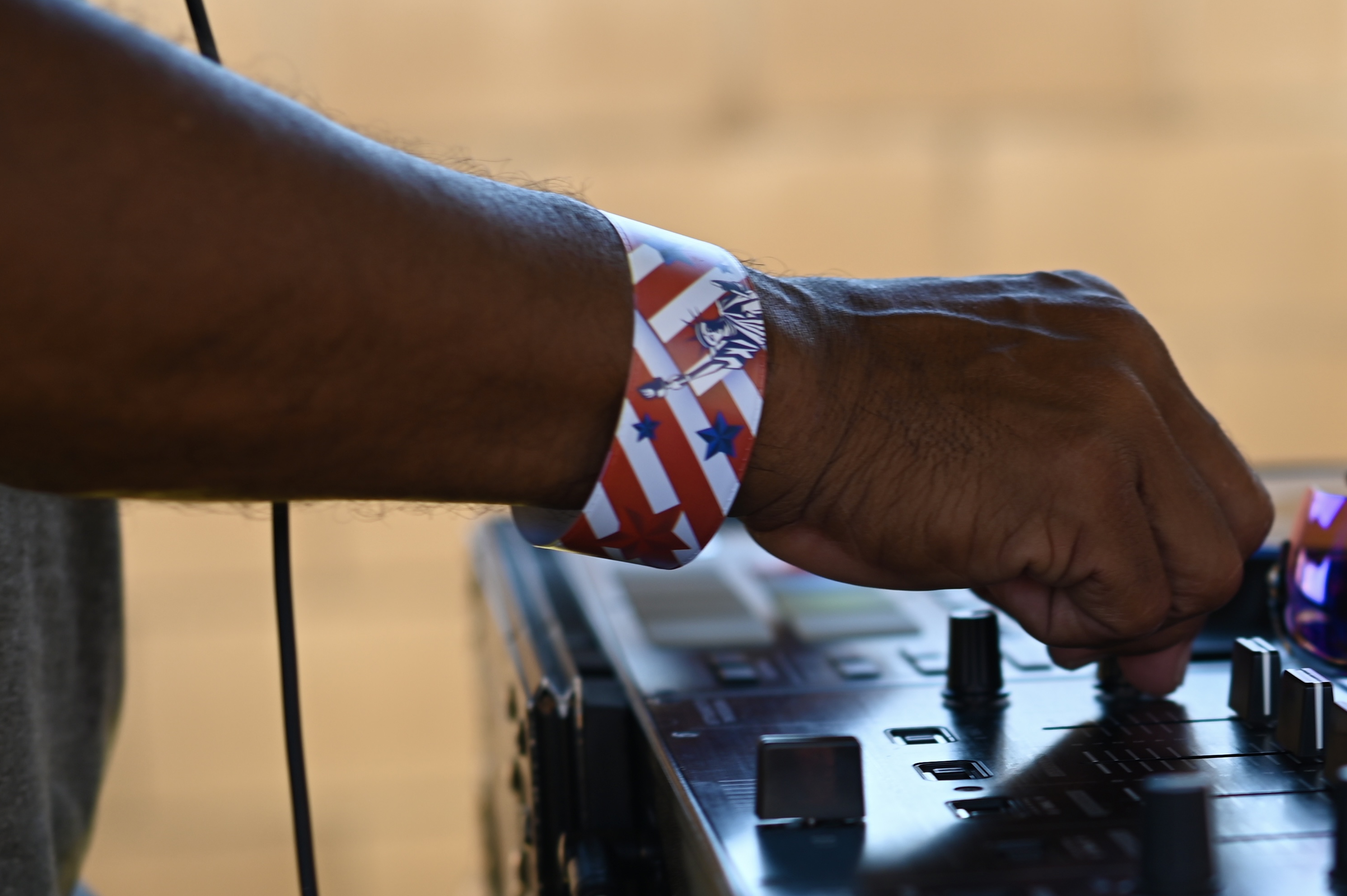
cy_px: 580
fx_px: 2842
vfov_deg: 17.9
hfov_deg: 26.6
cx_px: 832
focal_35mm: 76
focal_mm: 50
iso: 100
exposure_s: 1/250
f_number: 2.8
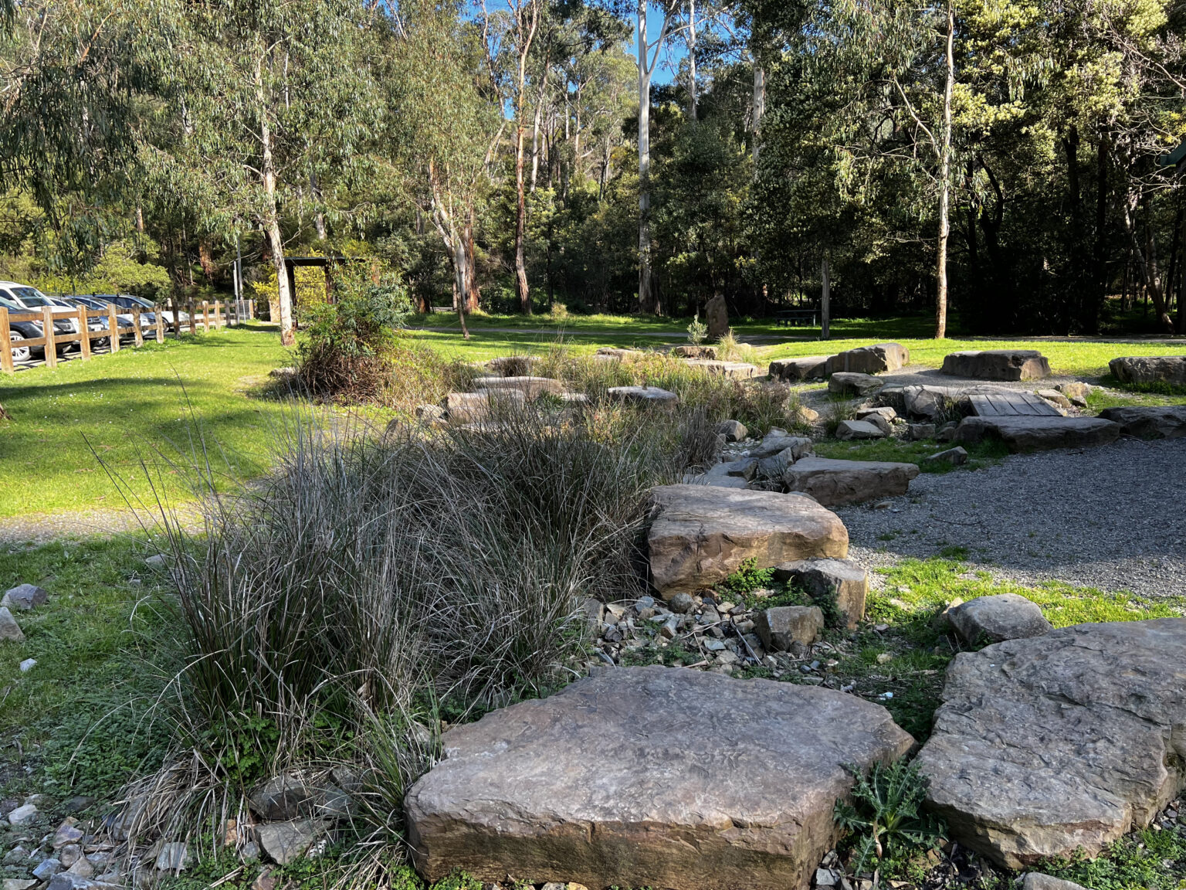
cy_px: 445
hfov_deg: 67.3
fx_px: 891
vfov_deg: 53.1
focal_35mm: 26
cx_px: 593
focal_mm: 5.7
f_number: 1.5
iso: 50
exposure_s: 1/533
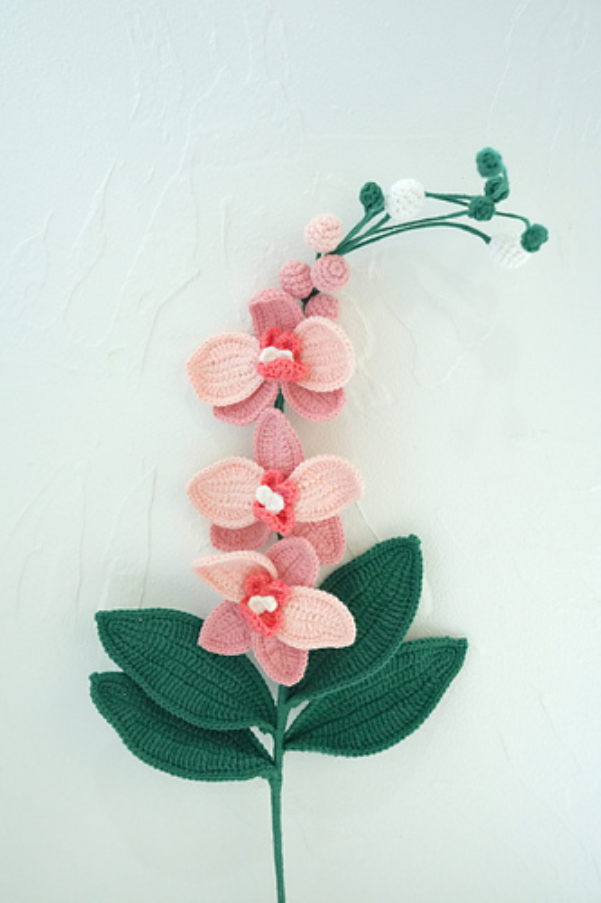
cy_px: 452
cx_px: 300
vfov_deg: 36.3
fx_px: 1378
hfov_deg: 24.6
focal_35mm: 55
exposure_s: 1/500
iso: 4000
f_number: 6.3
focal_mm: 55
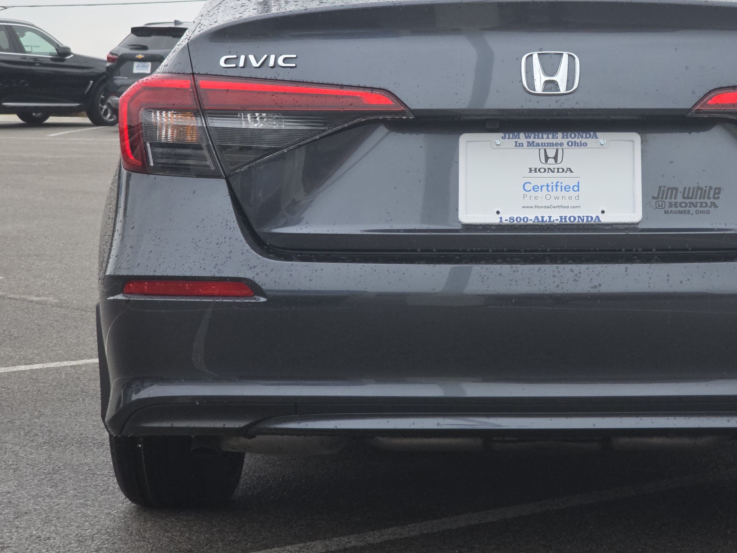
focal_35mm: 99
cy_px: 200
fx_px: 2108
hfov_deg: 19.7
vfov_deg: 14.9
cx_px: 522
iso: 50
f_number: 2.4
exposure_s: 1/499
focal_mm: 7.9
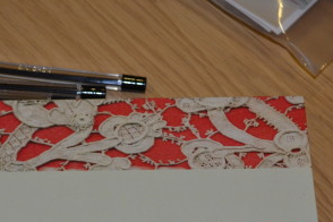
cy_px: 200
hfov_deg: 19.0
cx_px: 103
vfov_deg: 12.7
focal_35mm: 107
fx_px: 990
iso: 560
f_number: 5
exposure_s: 1/60
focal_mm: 35
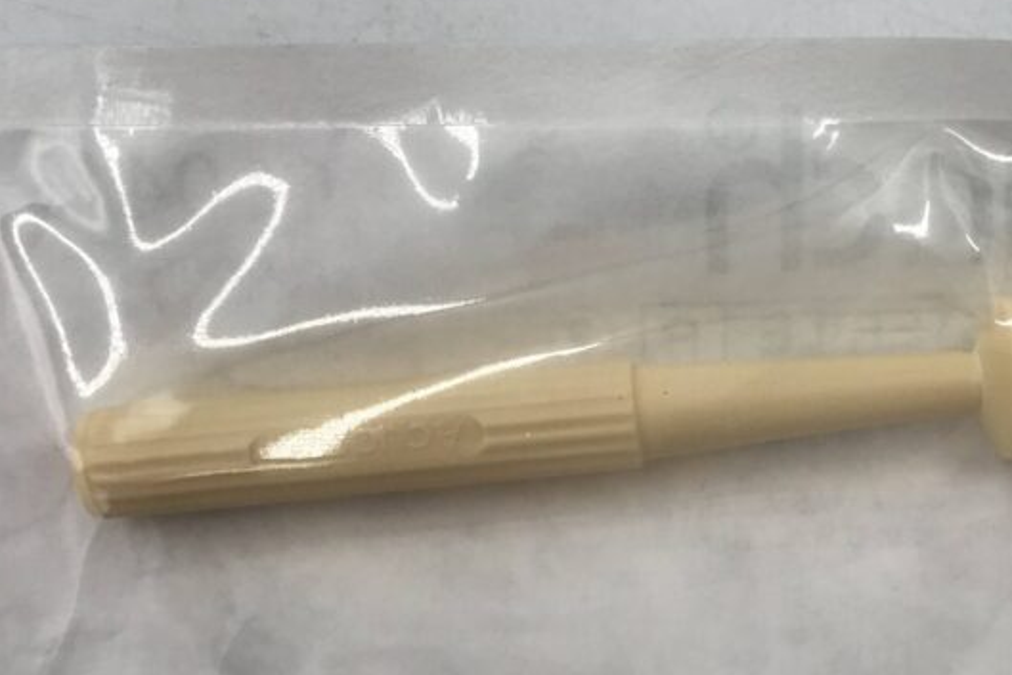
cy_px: 474
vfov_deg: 24.5
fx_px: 1546
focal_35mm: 55
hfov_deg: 35.4
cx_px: 758
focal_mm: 3.99
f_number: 1.8
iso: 20
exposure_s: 1/181
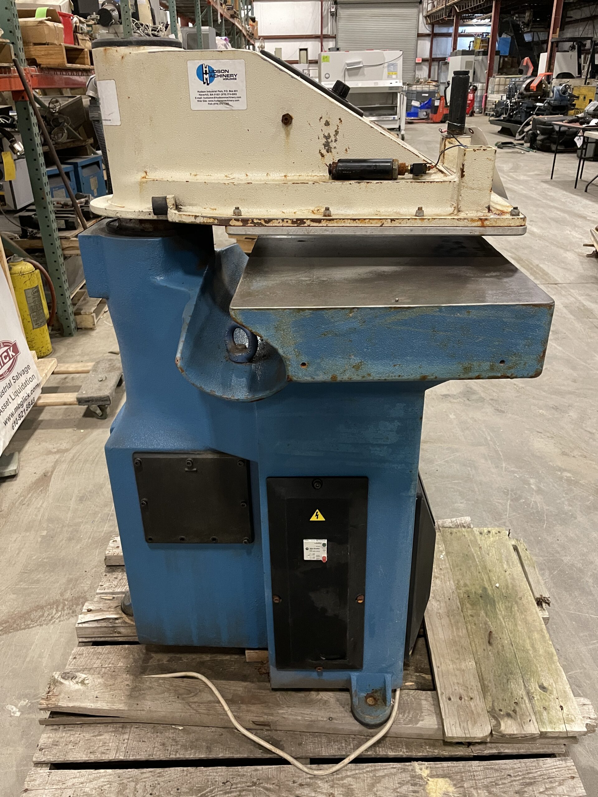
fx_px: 599
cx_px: 299
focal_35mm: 26
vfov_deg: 67.3
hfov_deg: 53.1
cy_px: 398
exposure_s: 1/60
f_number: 1.6
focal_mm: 4.2
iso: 500
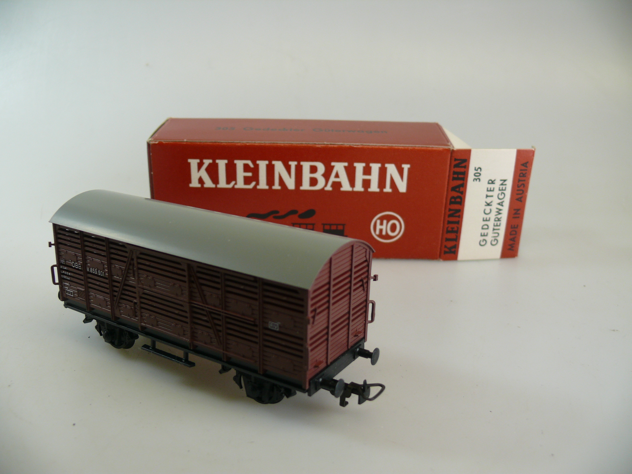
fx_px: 639
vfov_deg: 40.7
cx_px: 316
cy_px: 237
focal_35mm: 35
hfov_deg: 52.6
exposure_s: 1/100
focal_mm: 7.4
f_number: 2.8
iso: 100
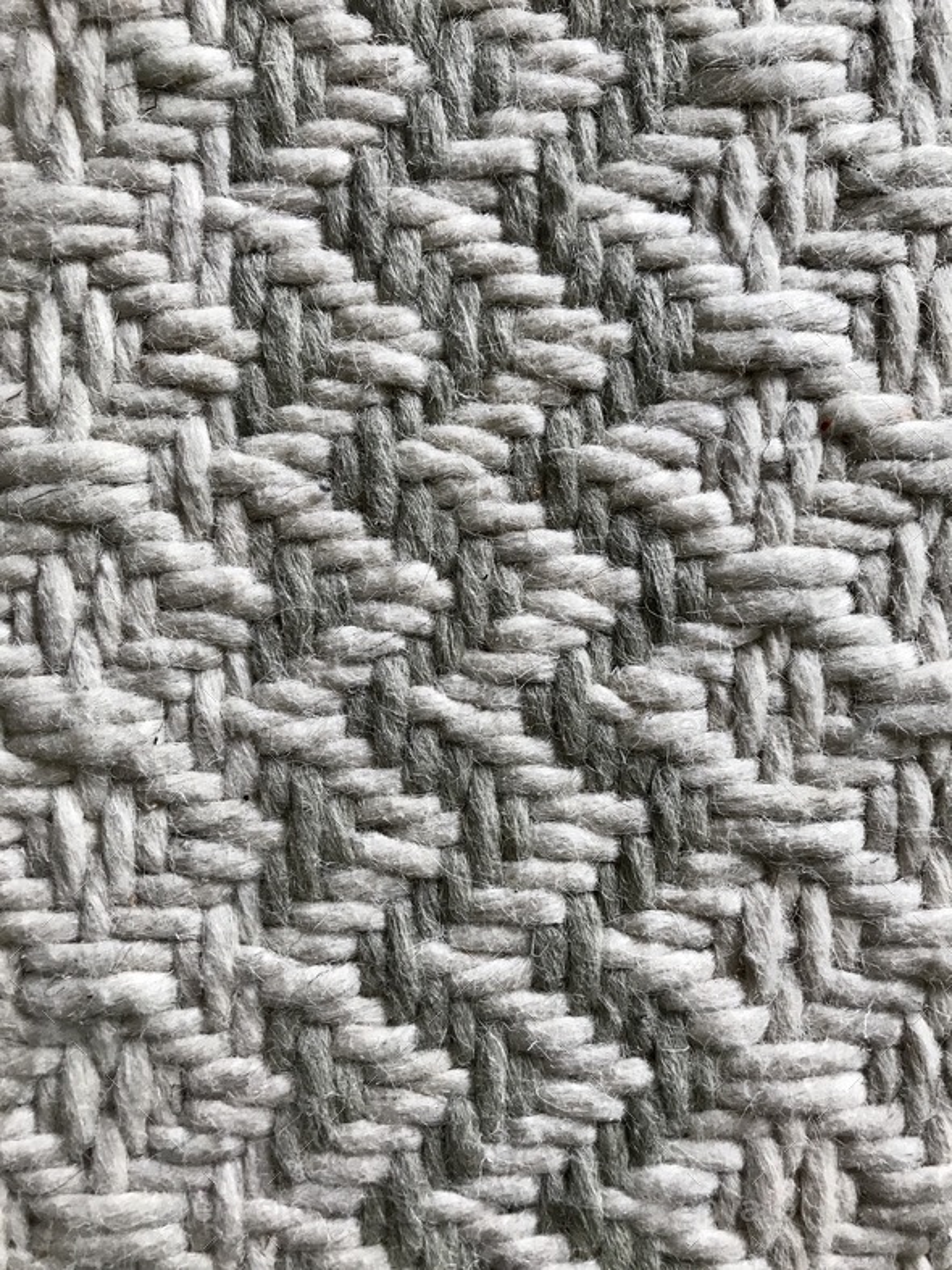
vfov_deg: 63.5
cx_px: 476
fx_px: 1027
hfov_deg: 49.7
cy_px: 635
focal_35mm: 28
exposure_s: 1/30
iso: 32
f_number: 1.8
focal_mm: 3.99
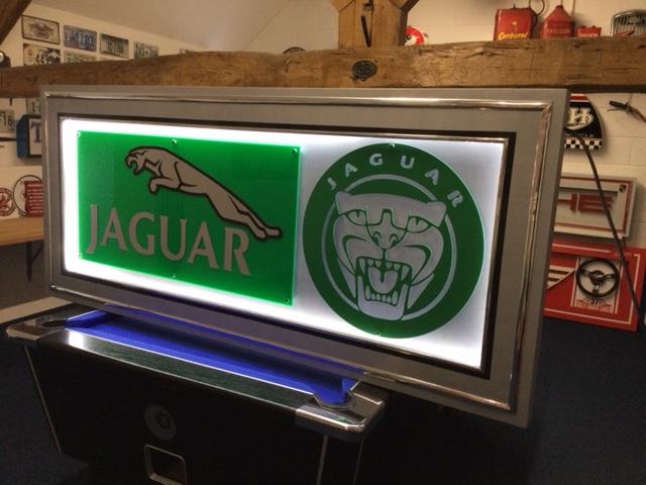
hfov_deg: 58.4
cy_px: 242
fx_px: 579
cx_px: 323
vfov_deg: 45.4
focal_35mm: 31
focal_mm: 3.3
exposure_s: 1/33
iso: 200
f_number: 2.4
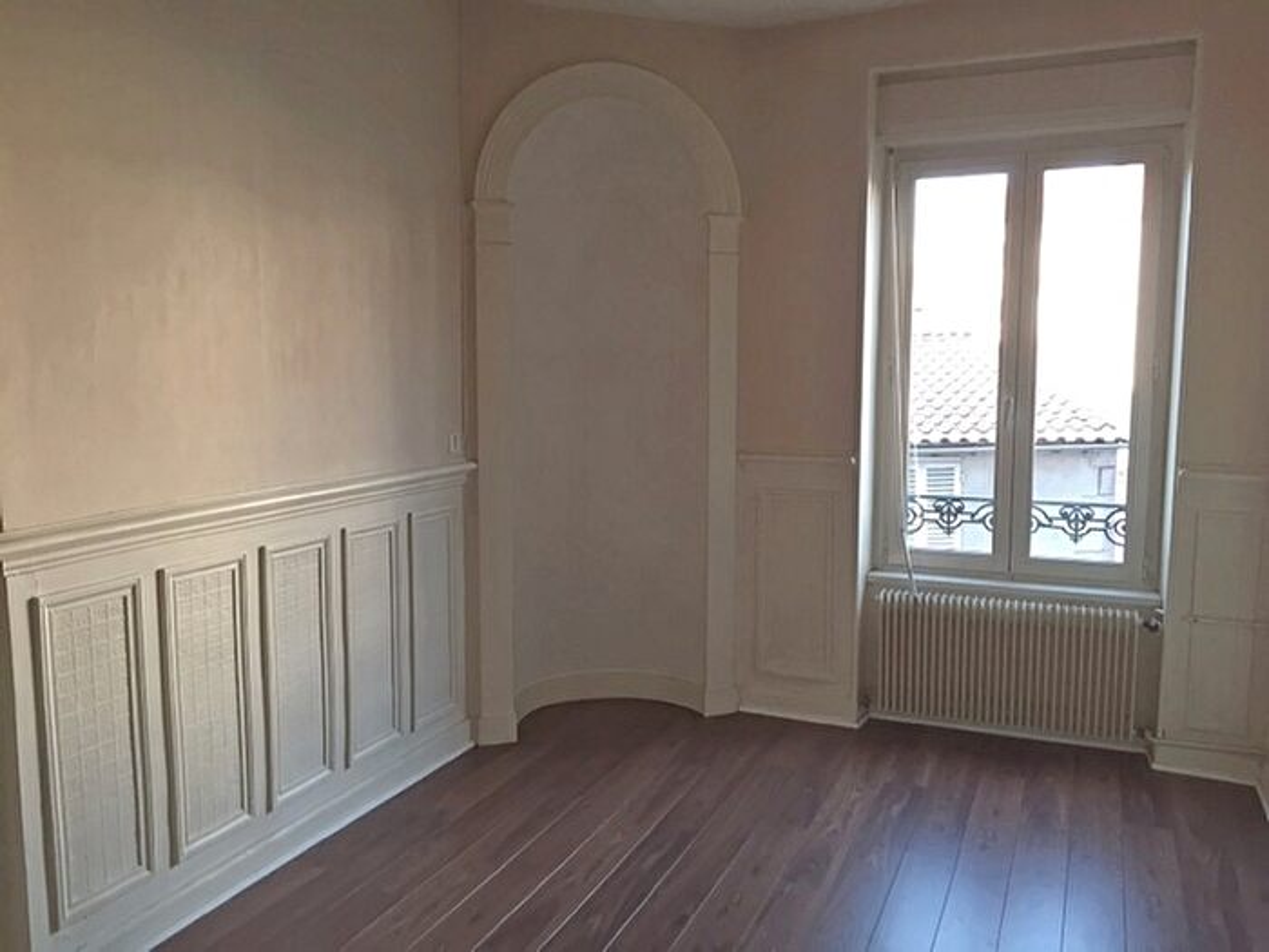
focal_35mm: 29
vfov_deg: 48.2
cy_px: 476
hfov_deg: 61.7
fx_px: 1063
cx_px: 634
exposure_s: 1/30
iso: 80
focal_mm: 4.15
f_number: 2.2
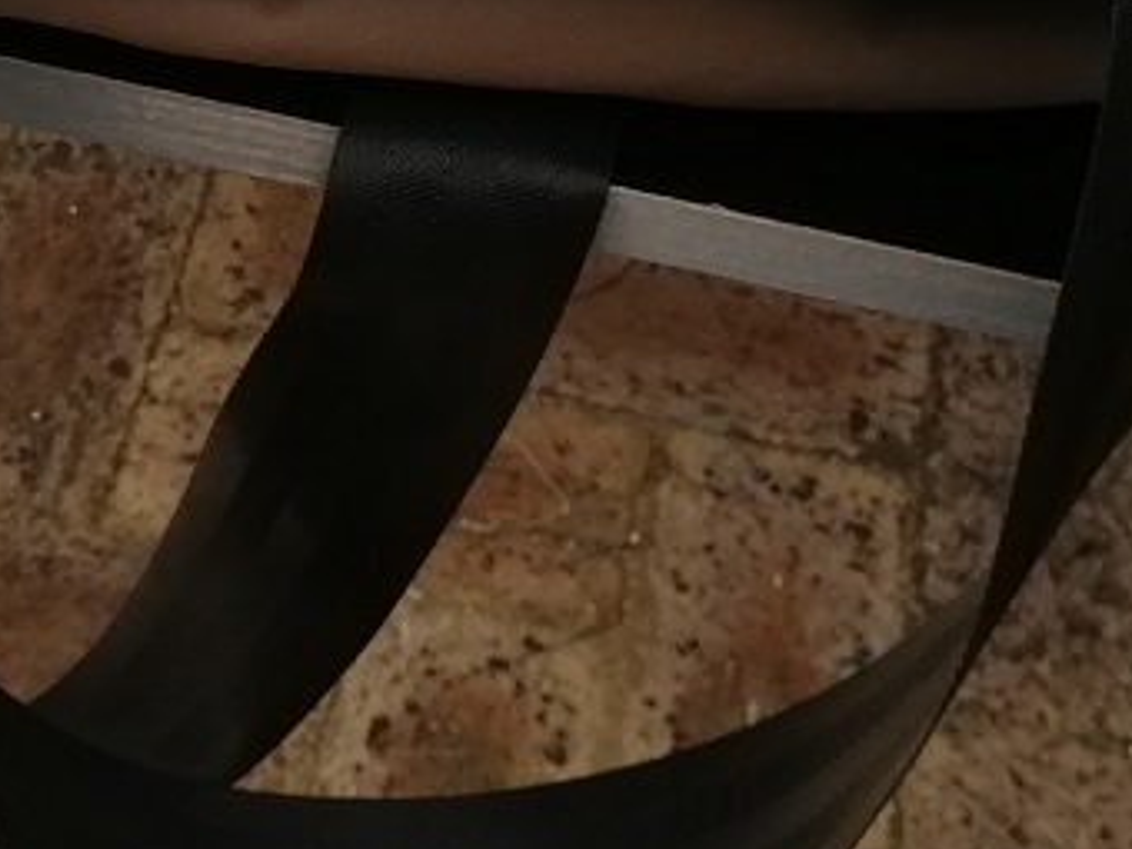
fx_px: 3597
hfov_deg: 17.9
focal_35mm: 110
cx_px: 463
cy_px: -666
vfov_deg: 12.4
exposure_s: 1/477
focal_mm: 3.81
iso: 50
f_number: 2.2
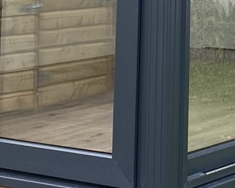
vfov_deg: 9.8
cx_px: 249
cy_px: -139
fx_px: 1050
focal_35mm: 151
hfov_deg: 12.6
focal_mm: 4.25
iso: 32
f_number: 1.8
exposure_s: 1/128
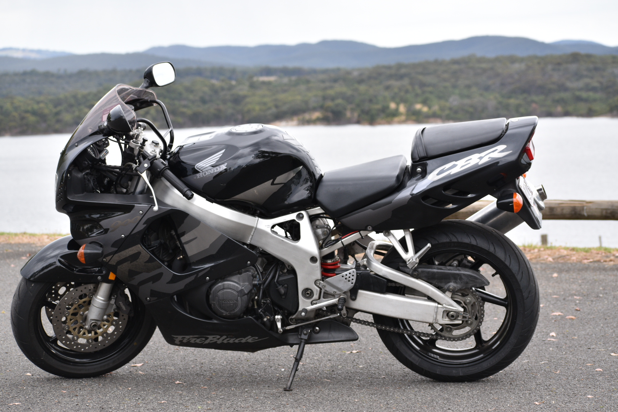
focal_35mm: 105
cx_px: 309
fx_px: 1802
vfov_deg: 13.0
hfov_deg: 19.5
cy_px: 206
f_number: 5.6
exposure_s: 1/500
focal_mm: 70
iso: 250
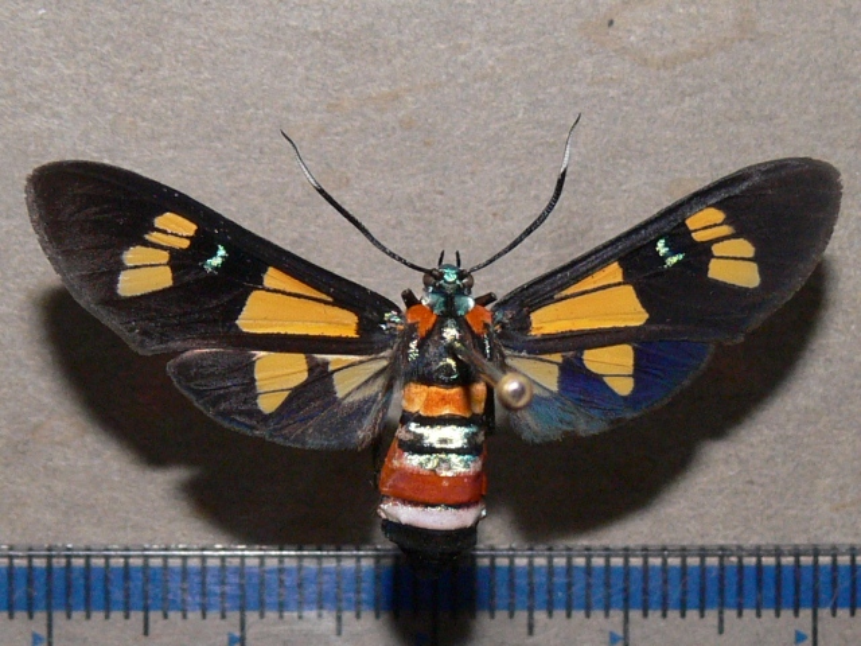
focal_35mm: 40
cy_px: 323
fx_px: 995
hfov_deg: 46.8
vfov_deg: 36.0
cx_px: 430
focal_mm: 8.4
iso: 100
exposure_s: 1/30
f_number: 4
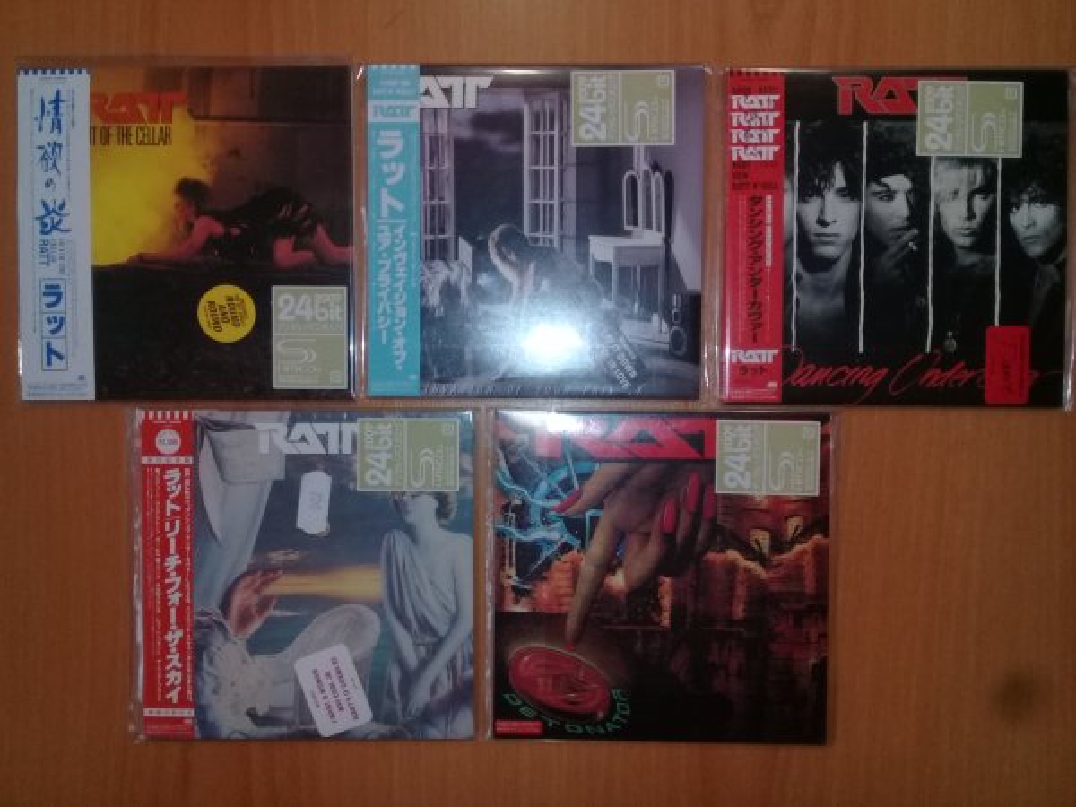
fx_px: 964
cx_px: 538
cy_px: 404
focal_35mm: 31
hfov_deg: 58.4
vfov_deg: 45.4
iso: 80
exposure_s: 1/100
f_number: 2.2
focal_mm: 3.3
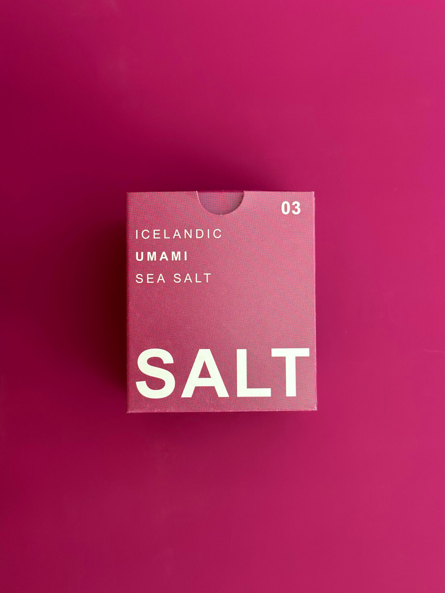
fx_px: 823
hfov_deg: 30.3
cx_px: 222
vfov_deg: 39.7
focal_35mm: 48
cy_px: 296
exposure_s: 1/42
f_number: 1.78
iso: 400
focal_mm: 6.86
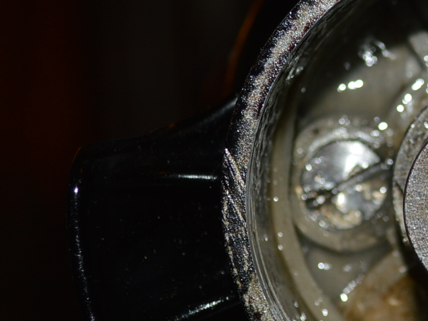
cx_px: 546
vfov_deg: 7.1
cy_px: 170
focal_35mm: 209
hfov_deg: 9.3
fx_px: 2584
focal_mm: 32
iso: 100
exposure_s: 1/60
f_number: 4.8
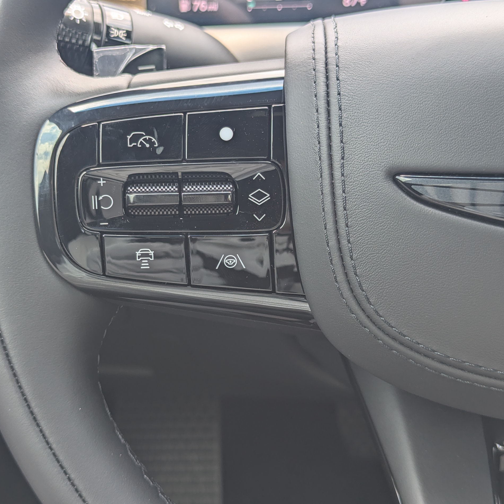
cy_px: 252
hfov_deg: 30.0
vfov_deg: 30.0
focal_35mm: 57
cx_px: 238
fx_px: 939
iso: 42
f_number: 1.85
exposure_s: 1/93.3
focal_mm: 6.81
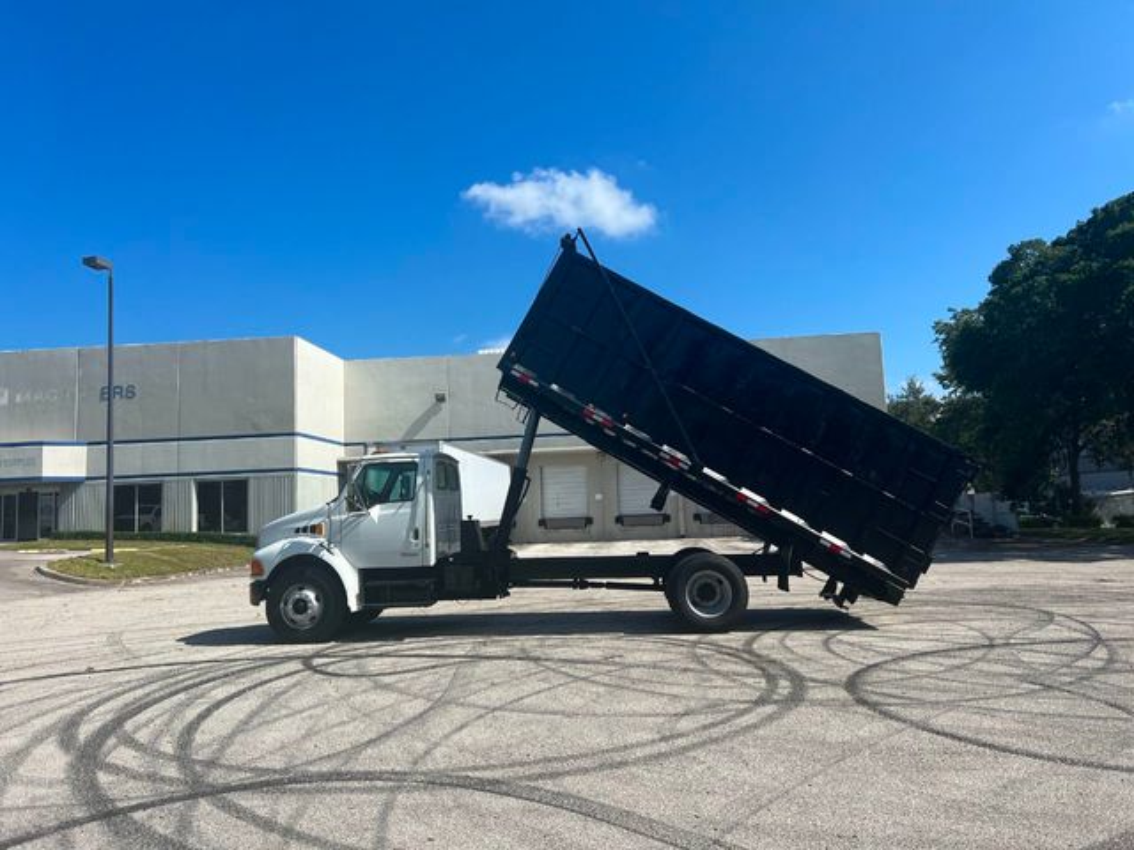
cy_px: 425
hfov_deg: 67.3
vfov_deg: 53.1
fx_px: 852
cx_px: 567
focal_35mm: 26
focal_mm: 5.7
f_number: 1.5
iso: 50
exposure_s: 1/5319
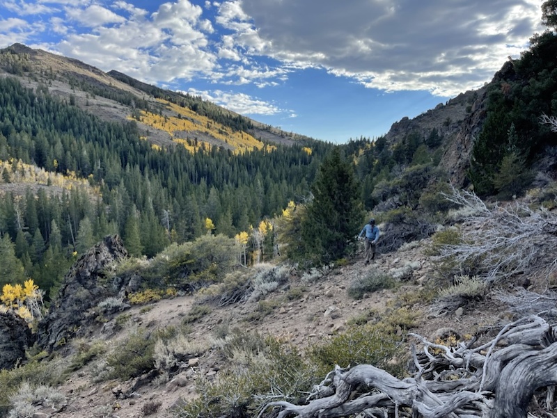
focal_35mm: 26
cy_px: 209
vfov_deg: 53.1
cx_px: 278
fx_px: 419
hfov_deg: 67.3
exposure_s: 1/2012
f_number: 1.6
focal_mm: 5.1
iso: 32
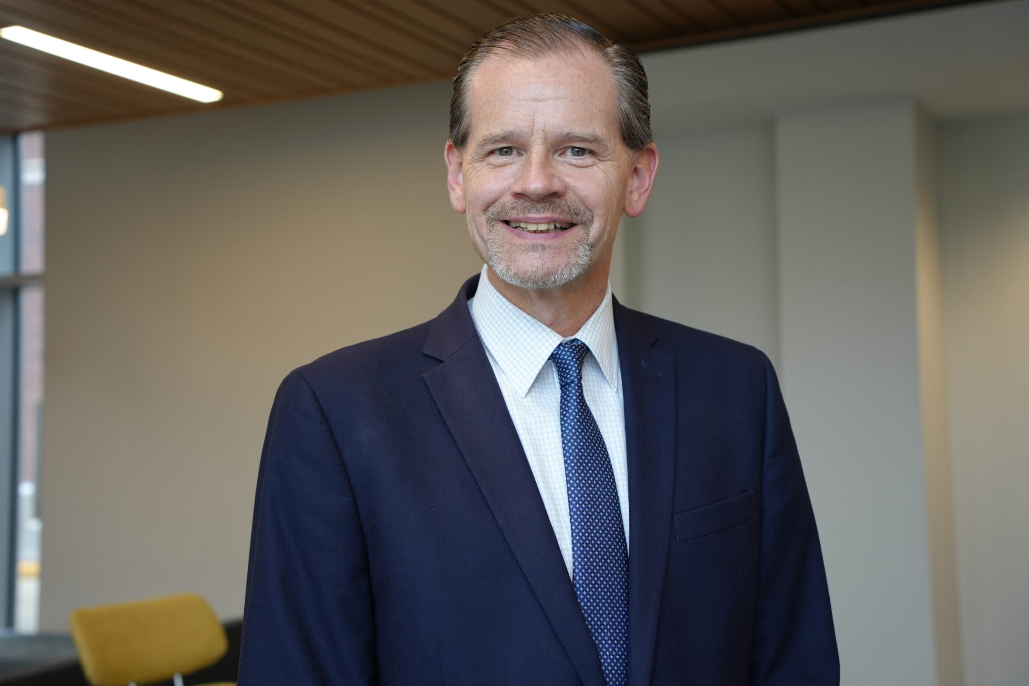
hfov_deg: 39.6
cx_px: 487
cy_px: 338
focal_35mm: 50
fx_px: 1429
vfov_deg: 27.0
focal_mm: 46
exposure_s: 1/160
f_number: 4
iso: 640
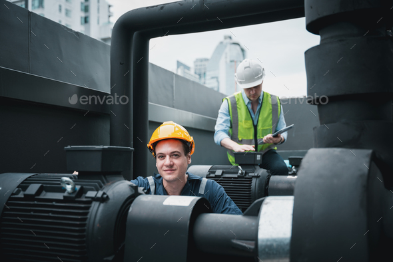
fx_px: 445
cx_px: 196
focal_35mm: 41
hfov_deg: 47.7
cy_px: 131
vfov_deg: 32.9
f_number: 2.8
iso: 250
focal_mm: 40.7
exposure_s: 1/640
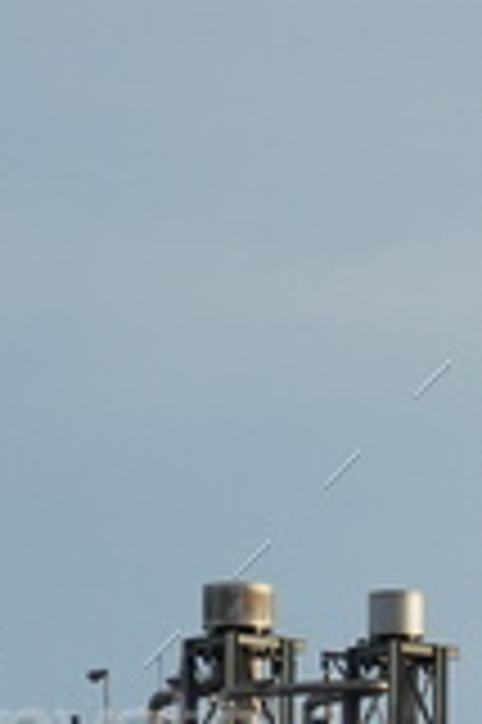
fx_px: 10480
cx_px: 725
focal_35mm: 521
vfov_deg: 4.0
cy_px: 704
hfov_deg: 2.6
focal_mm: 63
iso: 250
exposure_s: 1/1250
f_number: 5.6
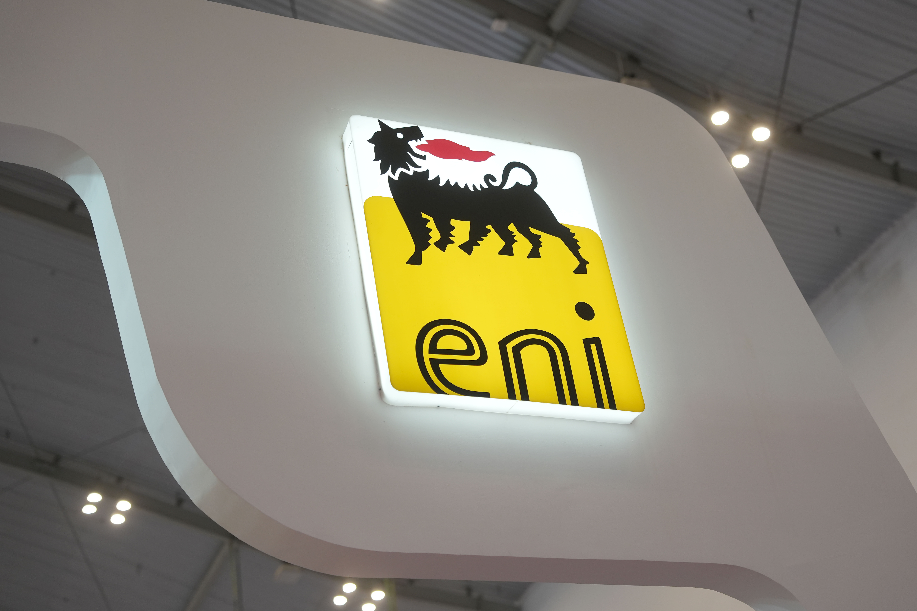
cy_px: 306
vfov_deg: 24.2
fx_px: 1426
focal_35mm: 56
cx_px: 458
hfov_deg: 35.6
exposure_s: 1/400
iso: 800
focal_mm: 56
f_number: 2.8
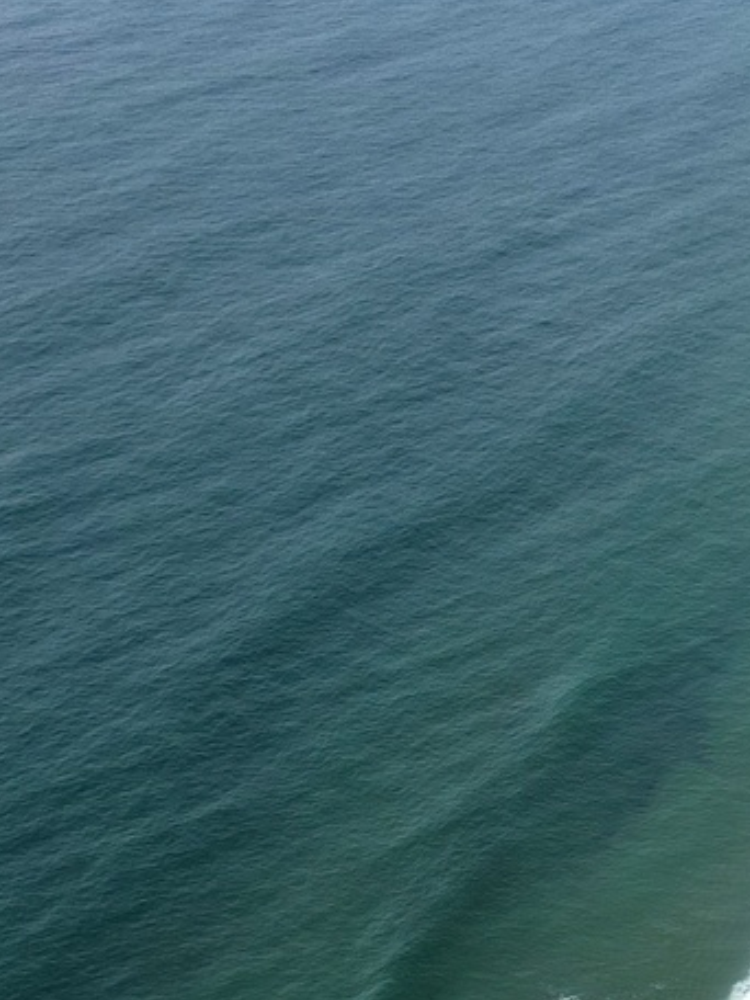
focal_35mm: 89
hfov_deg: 15.4
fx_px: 2571
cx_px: 1114
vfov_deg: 22.0
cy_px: 557
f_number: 2.8
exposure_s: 1/1000
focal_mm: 8.38
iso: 120
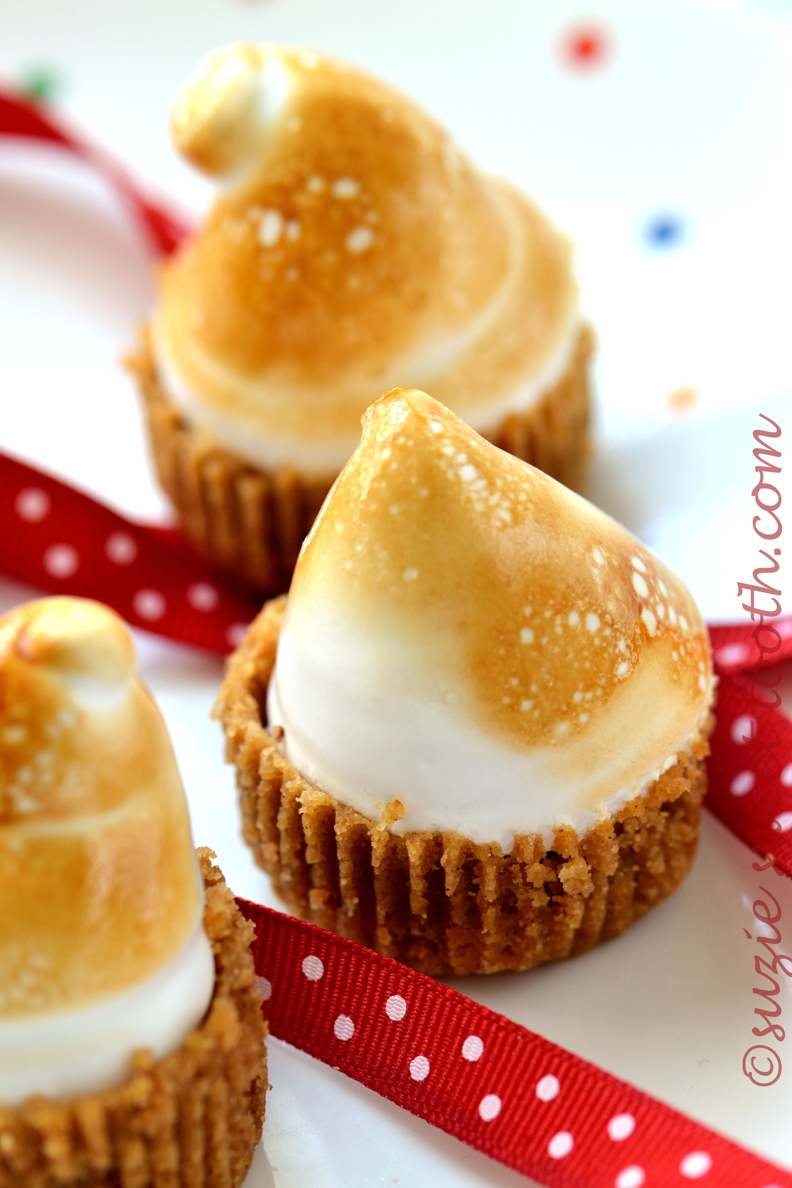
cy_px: 594
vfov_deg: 13.0
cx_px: 396
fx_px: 5197
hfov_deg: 8.7
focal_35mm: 158
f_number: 6.3
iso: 200
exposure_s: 1/80
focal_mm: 105
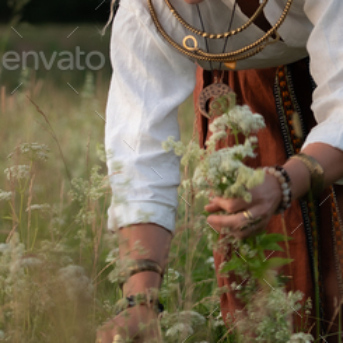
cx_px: 248
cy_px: 51
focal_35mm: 215
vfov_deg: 8.1
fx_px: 2410
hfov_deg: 8.1
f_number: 2.8
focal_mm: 70
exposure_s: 1/125
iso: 200
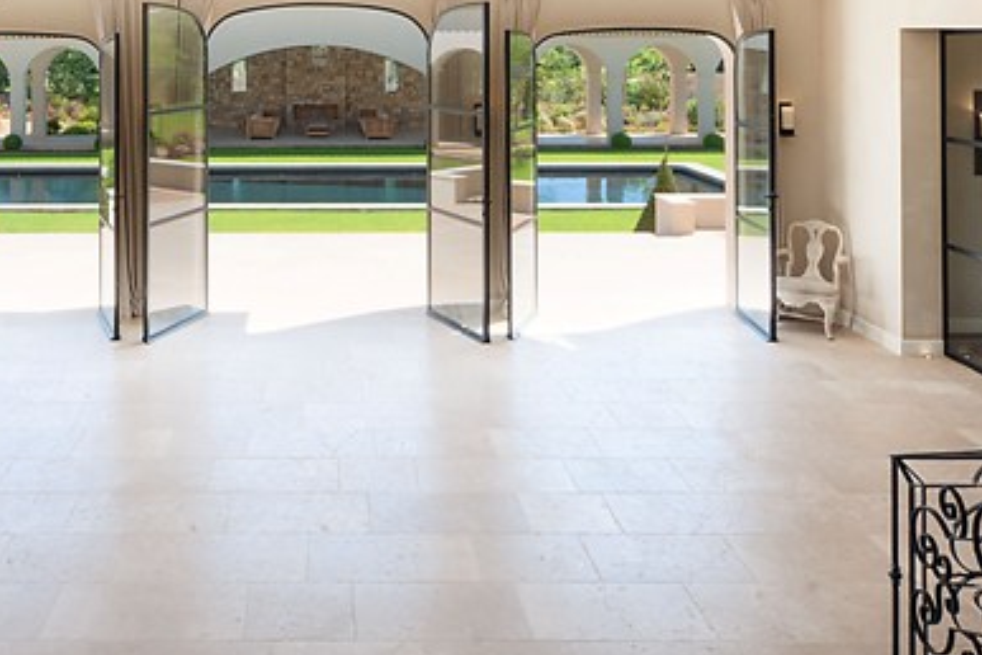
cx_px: 297
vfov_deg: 31.2
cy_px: -95
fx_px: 1009
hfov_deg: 50.6
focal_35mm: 37
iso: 200
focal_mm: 14
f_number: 13
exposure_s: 1/15
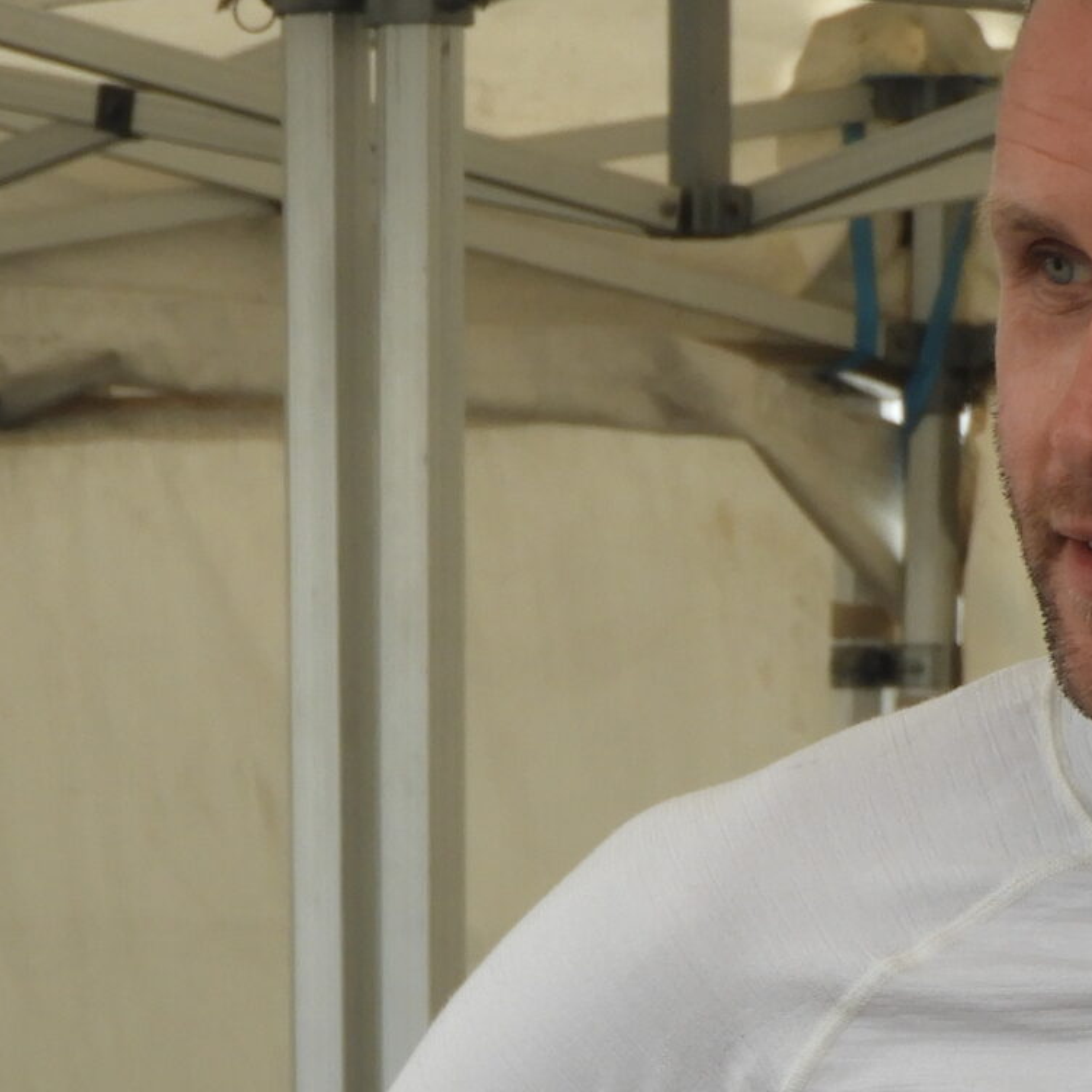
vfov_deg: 5.1
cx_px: 174
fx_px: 12349
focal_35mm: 346
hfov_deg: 5.1
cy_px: 918
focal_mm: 20.6
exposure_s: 1/100
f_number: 5
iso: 100
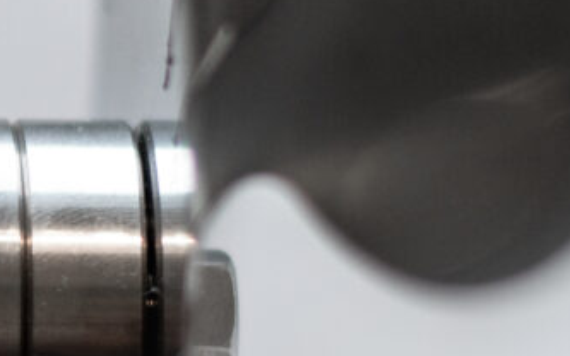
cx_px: -226
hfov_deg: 5.9
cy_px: 305
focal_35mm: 353
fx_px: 5483
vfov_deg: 3.7
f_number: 2.2
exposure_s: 1/250
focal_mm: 50
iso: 200
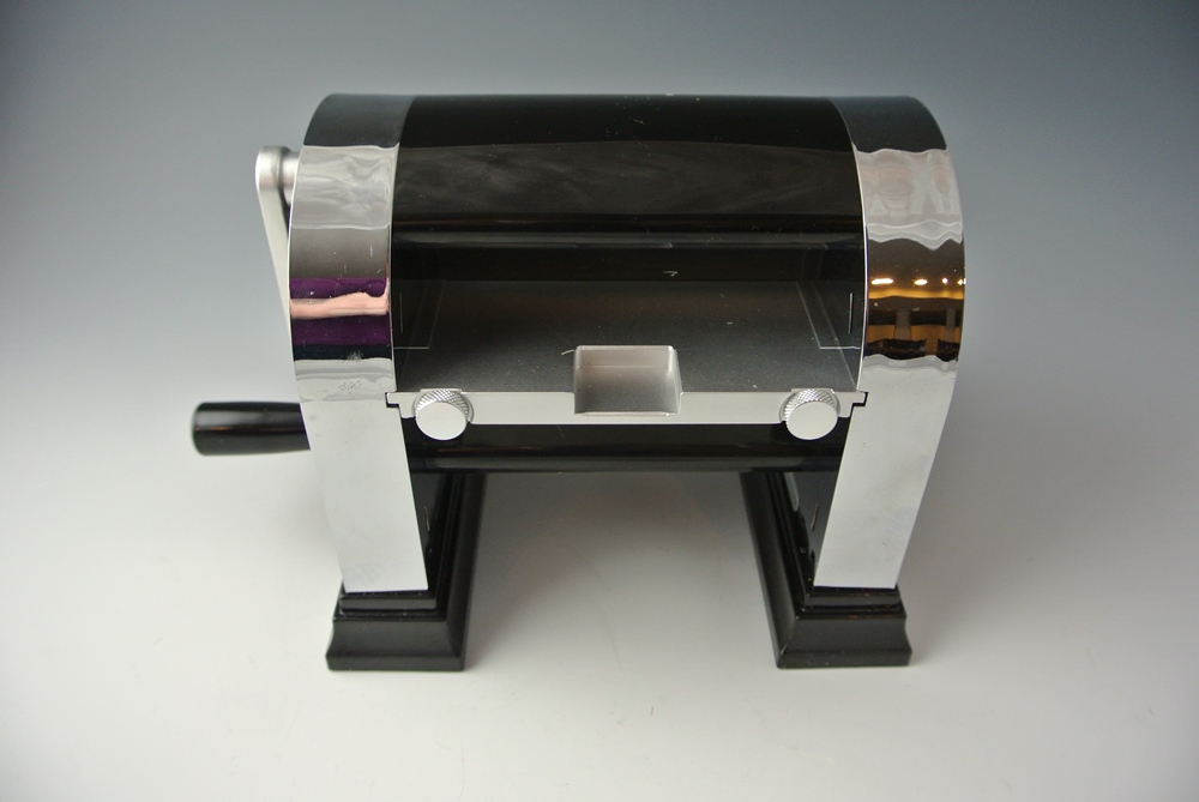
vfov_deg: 48.0
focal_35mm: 27
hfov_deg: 67.3
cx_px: 600
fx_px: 900
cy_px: 401
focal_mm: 10
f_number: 3.5
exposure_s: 1/100
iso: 400
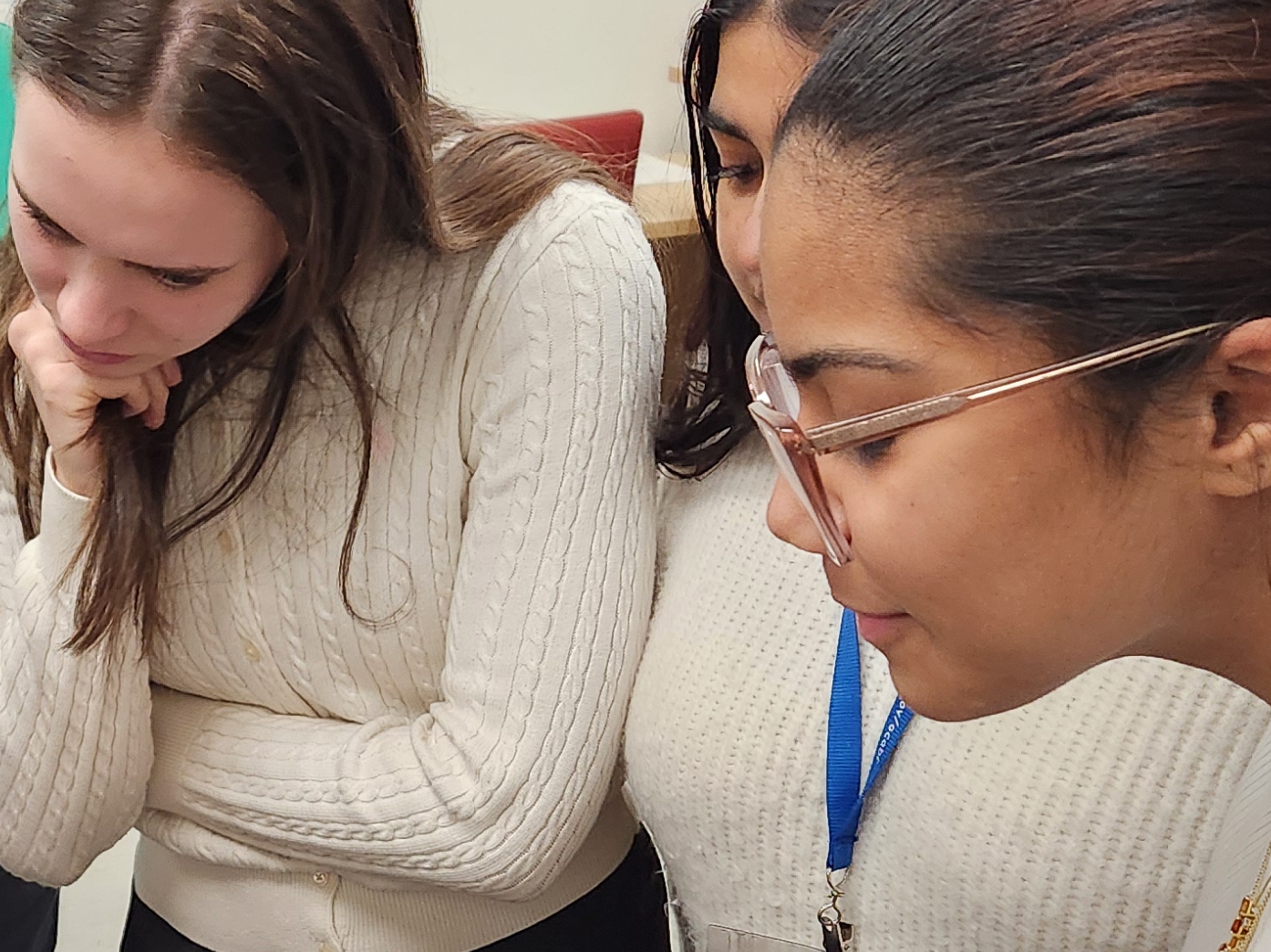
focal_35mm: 66
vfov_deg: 22.1
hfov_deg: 28.0
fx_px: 2423
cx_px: 63
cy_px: 699
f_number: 1.8
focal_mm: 5.4
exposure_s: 1/120
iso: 320
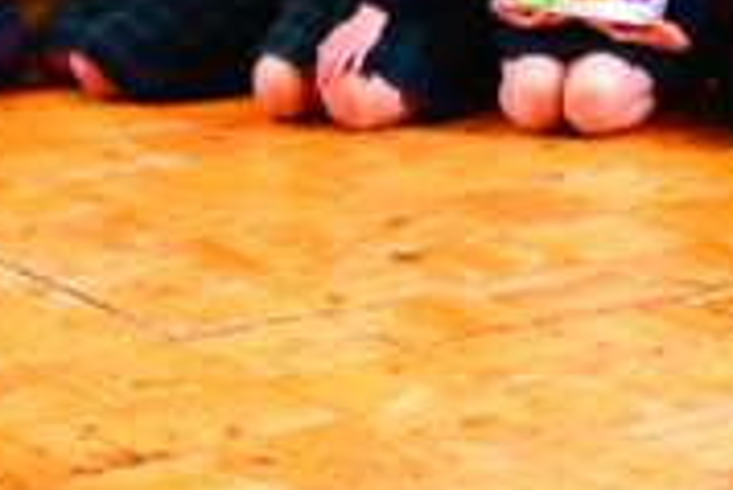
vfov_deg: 7.1
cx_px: 861
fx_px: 3872
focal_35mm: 190
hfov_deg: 10.6
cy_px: -261
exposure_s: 1/80
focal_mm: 22
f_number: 4
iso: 3200
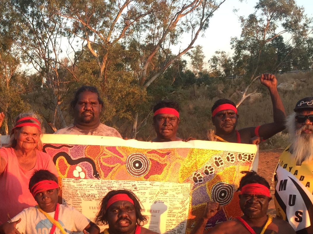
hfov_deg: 27.1
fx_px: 633
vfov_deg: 20.7
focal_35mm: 70
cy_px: 192
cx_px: 49
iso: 32
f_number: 2.2
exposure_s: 1/110
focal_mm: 4.15
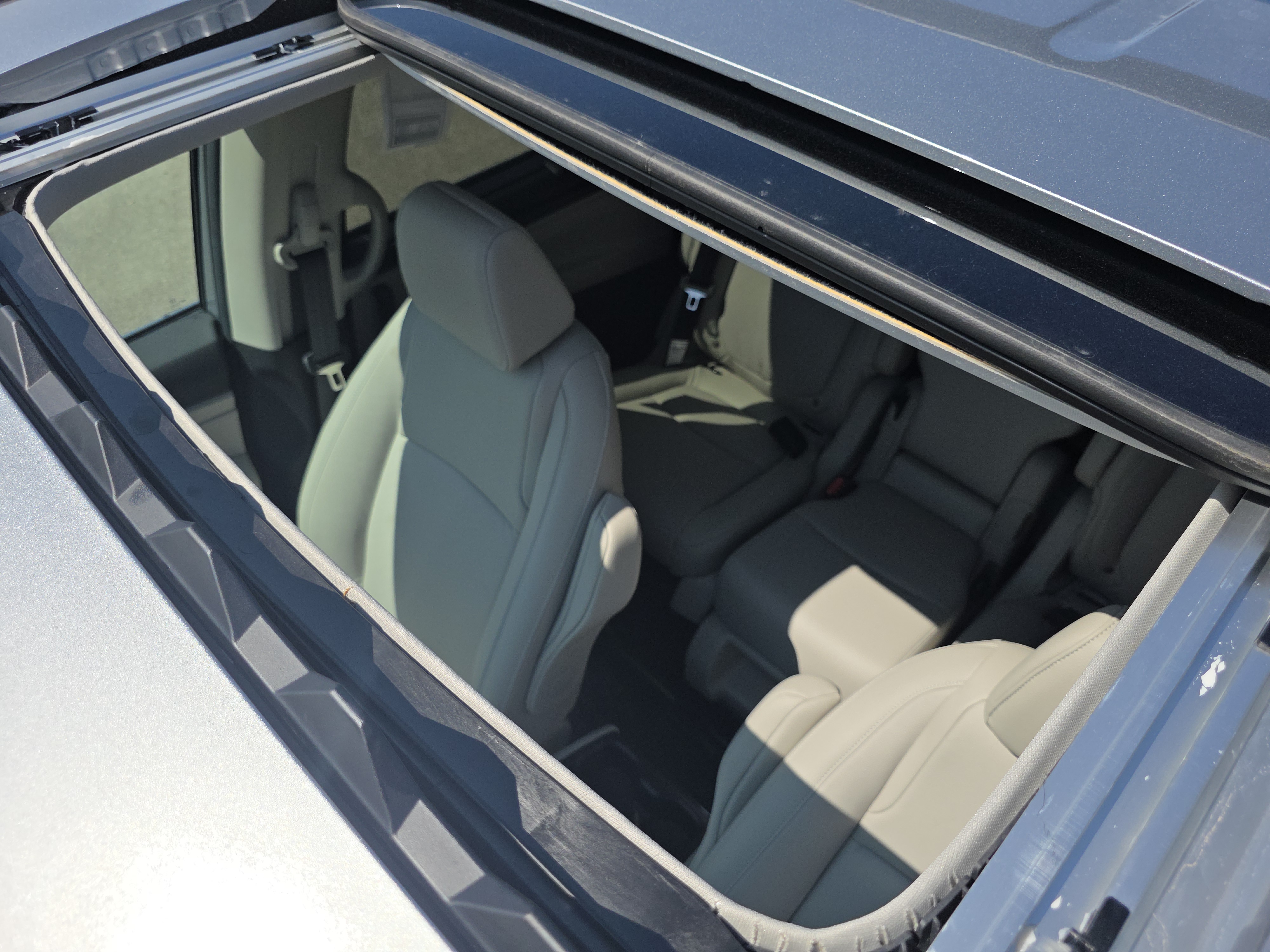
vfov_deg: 58.9
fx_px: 844
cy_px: 476
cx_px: 635
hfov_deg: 73.9
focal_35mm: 23
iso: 50
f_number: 1.7
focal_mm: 6.3
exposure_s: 1/7944
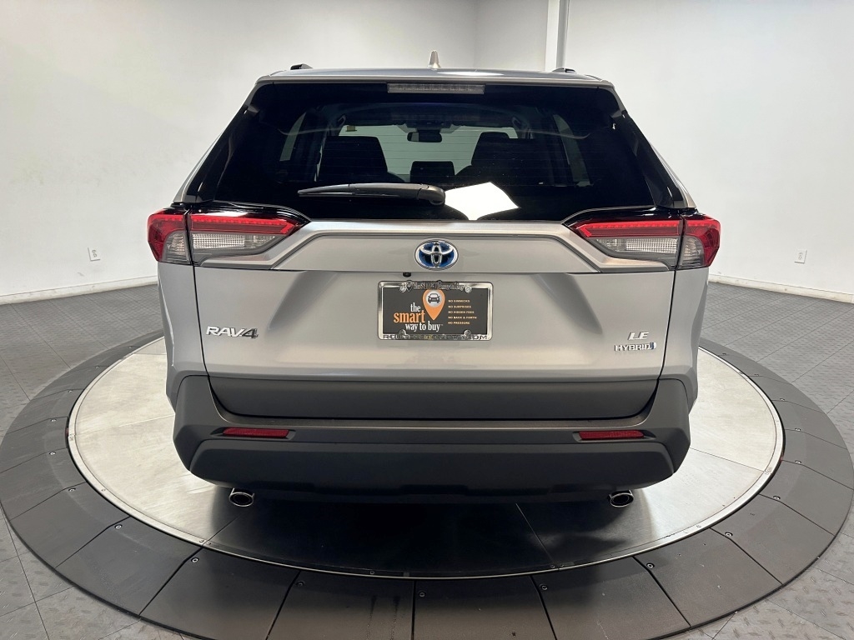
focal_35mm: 24
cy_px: 320
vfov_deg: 56.8
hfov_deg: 71.6
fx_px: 592
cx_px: 427
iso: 320
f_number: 1.78
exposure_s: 1/60
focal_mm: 6.86
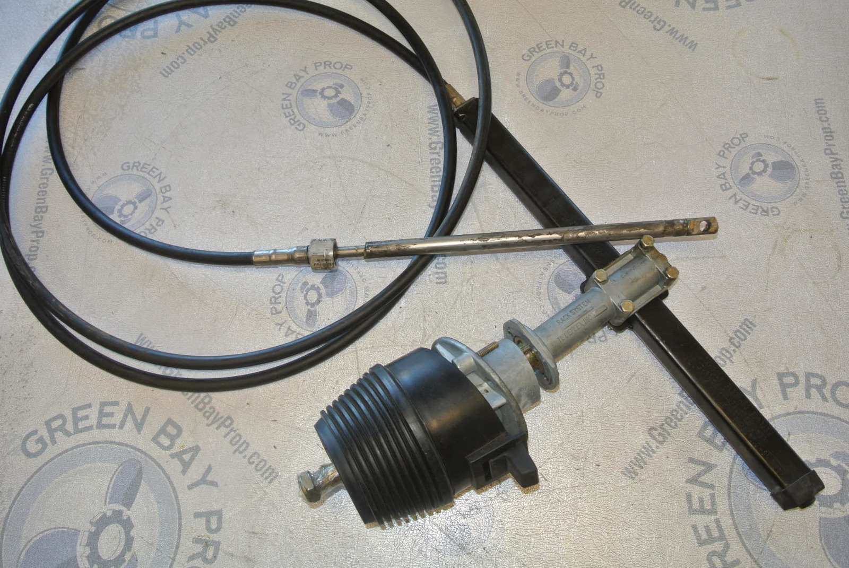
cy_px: 284
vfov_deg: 43.7
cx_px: 424
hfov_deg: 61.9
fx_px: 708
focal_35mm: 30
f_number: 4.5
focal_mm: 11.4
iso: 200
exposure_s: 1/60
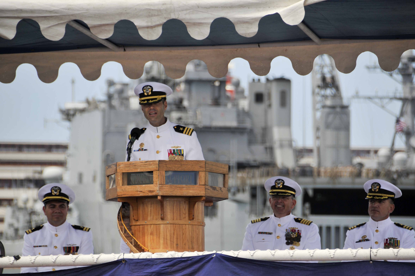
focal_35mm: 300
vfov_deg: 4.6
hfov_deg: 6.9
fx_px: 3454
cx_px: 208
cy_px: 138
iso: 125
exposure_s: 1/800
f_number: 5.6
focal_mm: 200
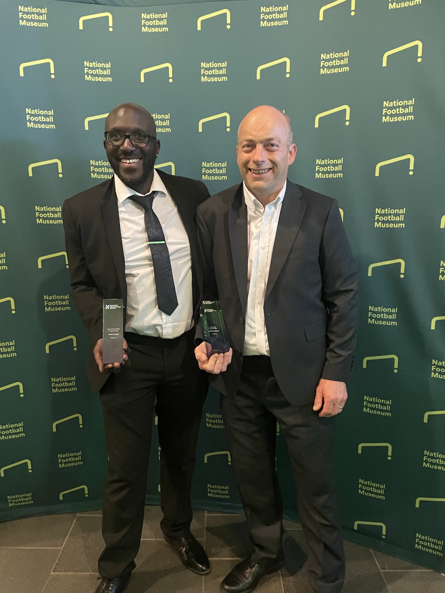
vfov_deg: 67.3
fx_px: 446
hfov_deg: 53.1
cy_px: 296
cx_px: 222
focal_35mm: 26
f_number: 1.6
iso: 640
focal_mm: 4.2
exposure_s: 1/25
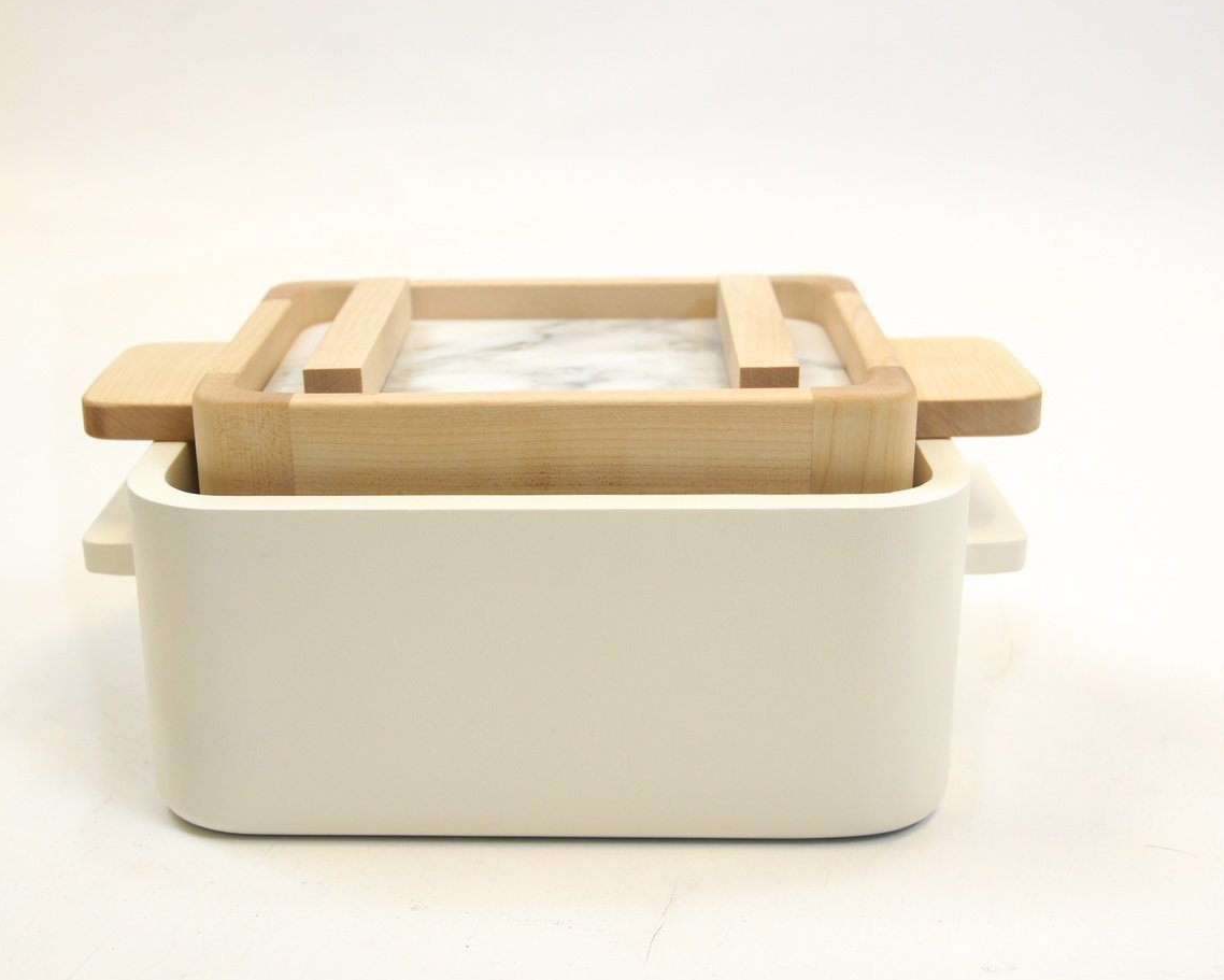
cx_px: 561
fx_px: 1631
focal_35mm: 45
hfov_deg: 41.1
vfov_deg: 33.4
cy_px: 491
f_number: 4.5
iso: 200
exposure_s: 1/60
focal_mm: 26
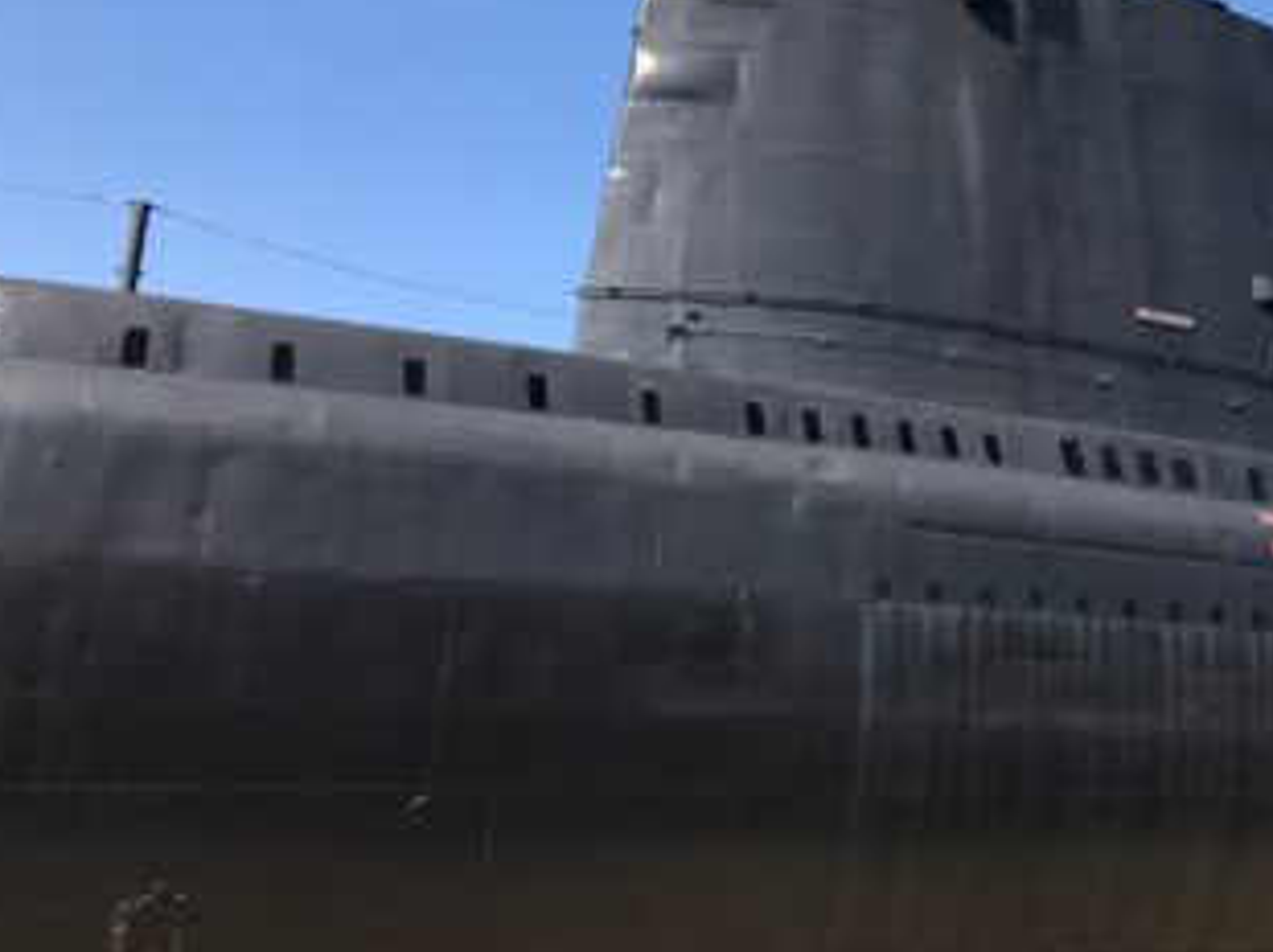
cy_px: 248
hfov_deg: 42.6
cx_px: 949
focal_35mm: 43
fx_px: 1580
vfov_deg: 33.0
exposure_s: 1/1350
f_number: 1.8
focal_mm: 3.99
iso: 20
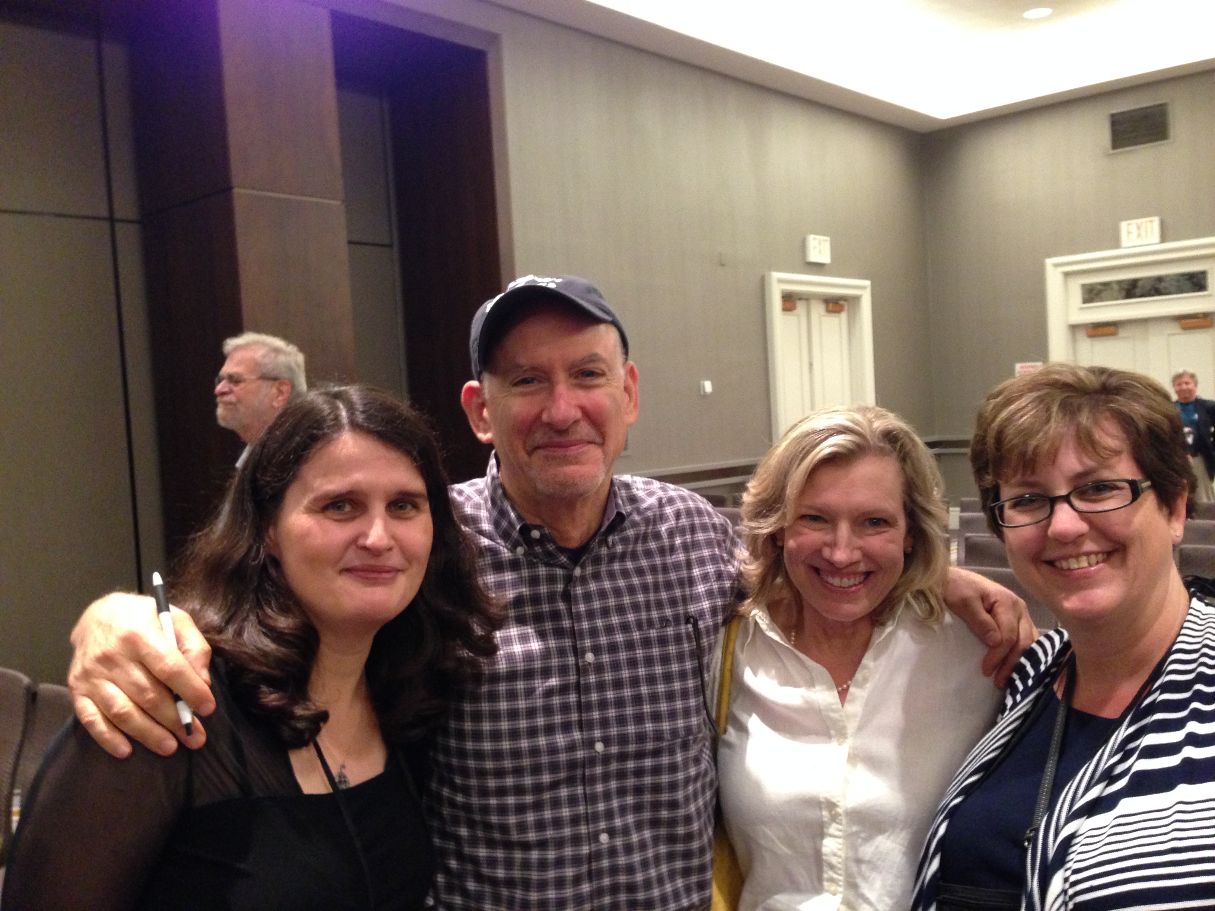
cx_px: 608
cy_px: 456
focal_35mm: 33
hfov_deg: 55.4
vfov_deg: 42.9
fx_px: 1158
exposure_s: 1/17
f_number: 2.4
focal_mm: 4.12
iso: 400
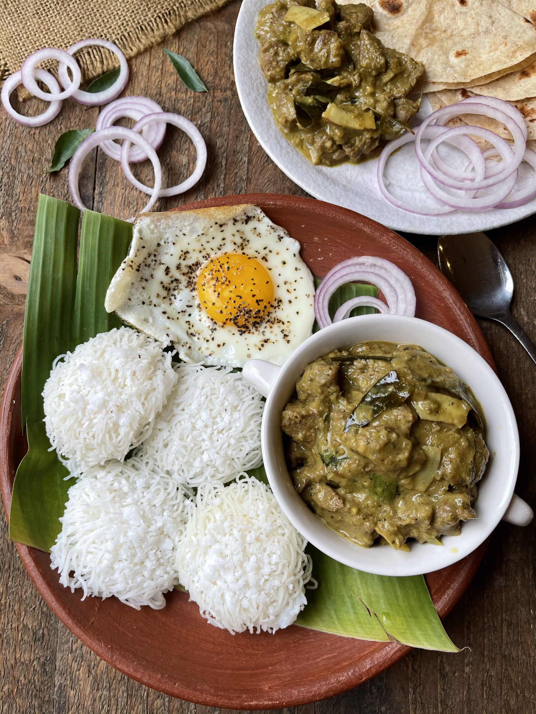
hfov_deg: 53.1
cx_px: 268
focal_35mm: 26
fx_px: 537
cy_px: 357
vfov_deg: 67.3
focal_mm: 5.1
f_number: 1.6
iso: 32
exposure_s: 1/162
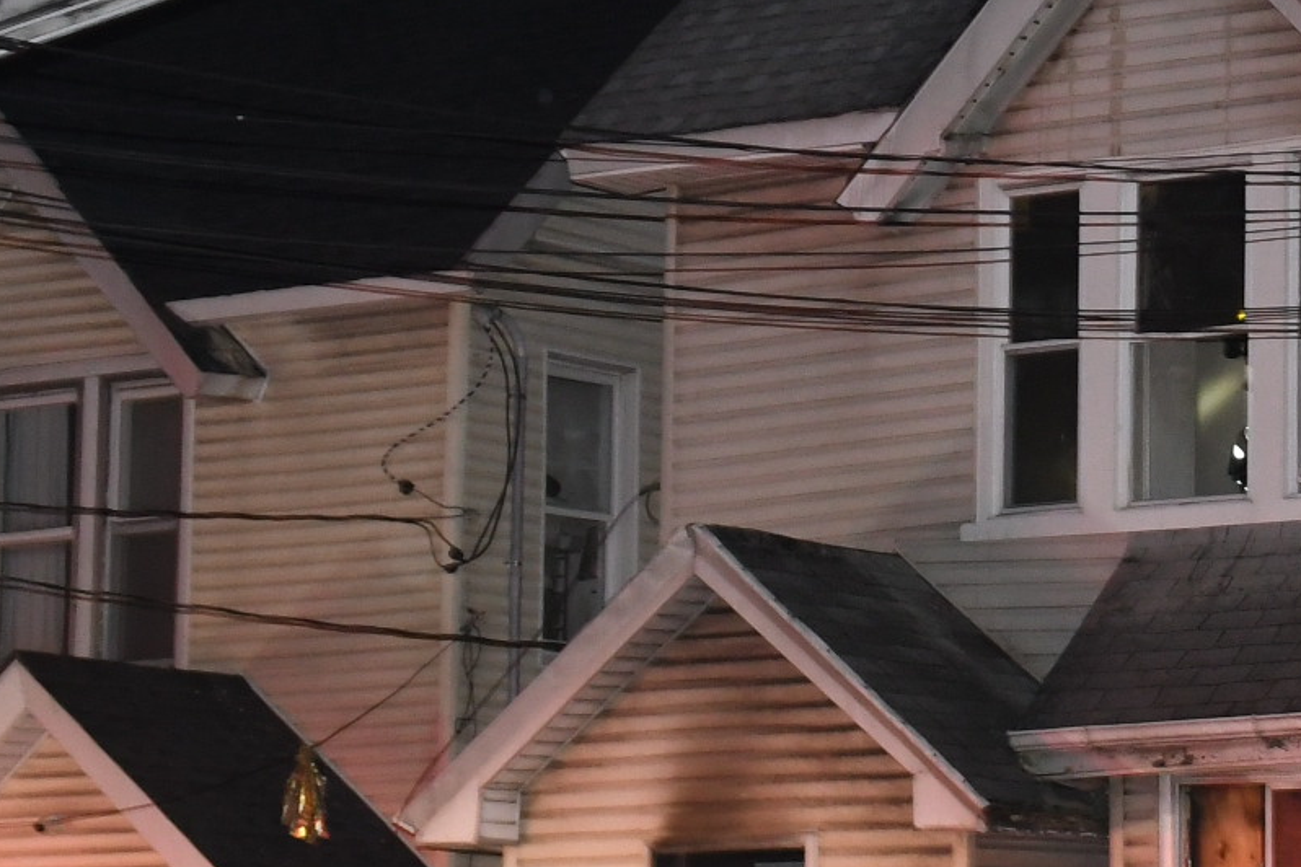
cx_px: 1870
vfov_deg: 10.1
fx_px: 4915
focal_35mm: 136
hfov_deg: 14.2
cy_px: 310
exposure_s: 1/60
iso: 1250
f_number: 8
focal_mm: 26
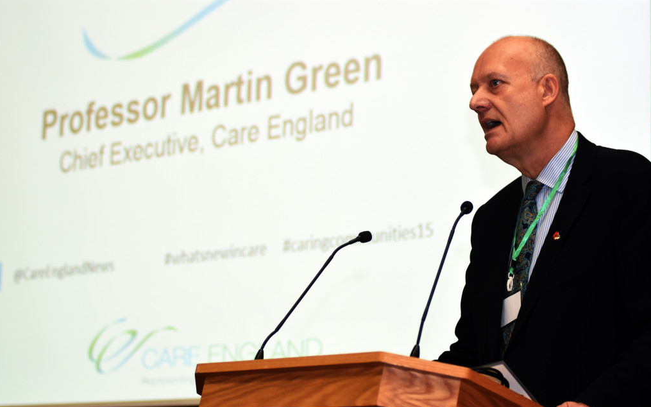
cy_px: 219
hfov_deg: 19.3
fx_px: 1916
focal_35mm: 108
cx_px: 325
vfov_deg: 12.1
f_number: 2.8
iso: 800
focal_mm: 70
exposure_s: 1/125
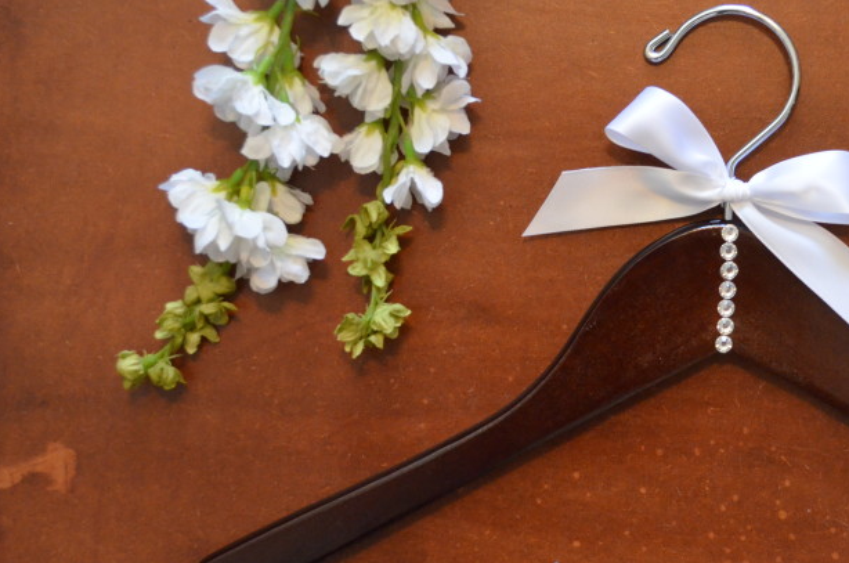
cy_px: 347
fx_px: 1766
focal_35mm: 75
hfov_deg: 26.5
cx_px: 700
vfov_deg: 18.1
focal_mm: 30
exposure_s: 1/30
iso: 3200
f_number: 4.5
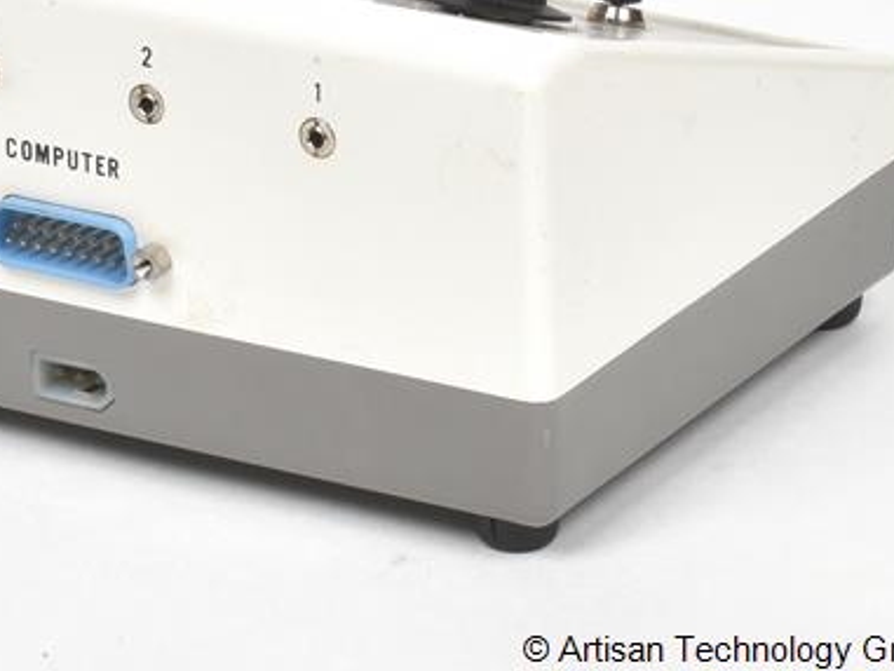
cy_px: 204
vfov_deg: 13.6
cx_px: 275
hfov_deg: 18.0
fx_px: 2816
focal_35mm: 109
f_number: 16
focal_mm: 48
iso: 200
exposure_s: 1/200
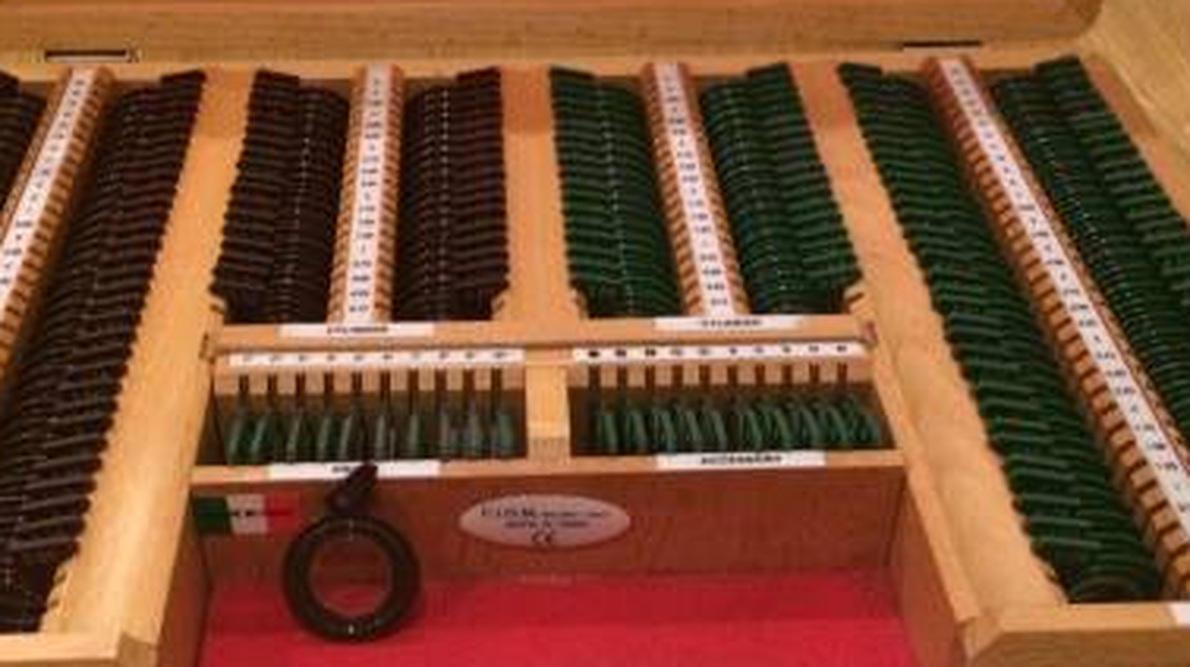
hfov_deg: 43.7
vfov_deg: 25.3
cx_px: 554
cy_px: 423
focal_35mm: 47
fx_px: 1482
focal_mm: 4.15
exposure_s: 1/17
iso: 400
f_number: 2.2
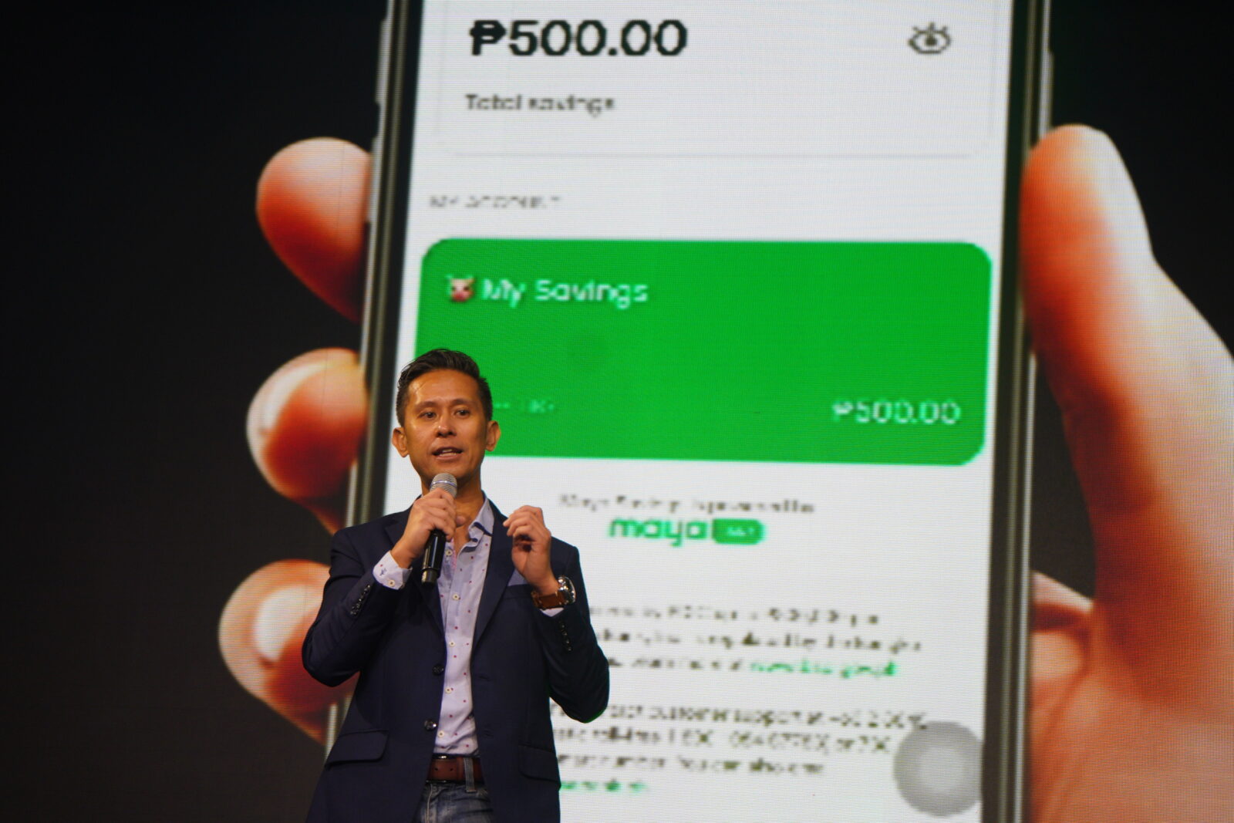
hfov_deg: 19.5
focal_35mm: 105
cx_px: 617
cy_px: 412
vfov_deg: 13.0
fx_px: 3599
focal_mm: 70
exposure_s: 1/160
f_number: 4
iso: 640
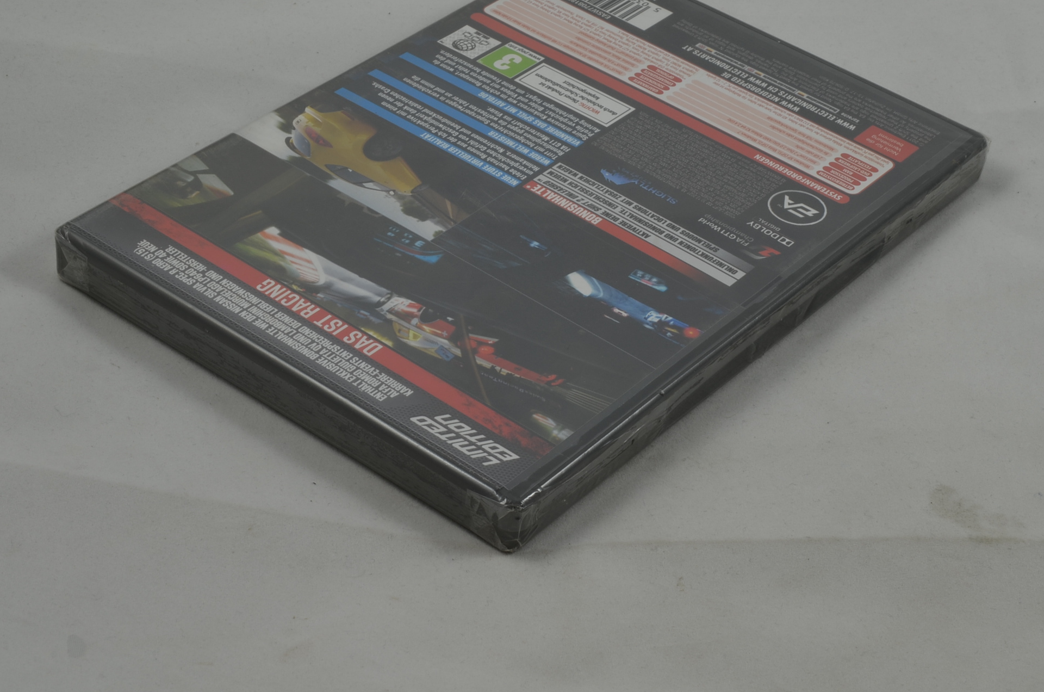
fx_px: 2229
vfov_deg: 17.6
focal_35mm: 77
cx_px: 629
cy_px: 283
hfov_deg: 26.3
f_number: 20
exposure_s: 1/3
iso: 100
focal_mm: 40
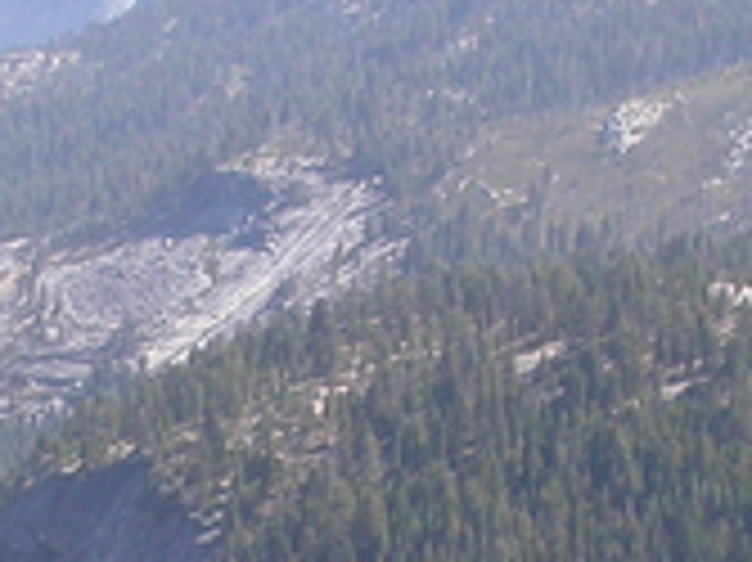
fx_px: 3734
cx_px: 185
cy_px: 740
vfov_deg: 8.5
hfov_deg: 11.5
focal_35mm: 172
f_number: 6.1
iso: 100
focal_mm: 8.6
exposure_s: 1/231
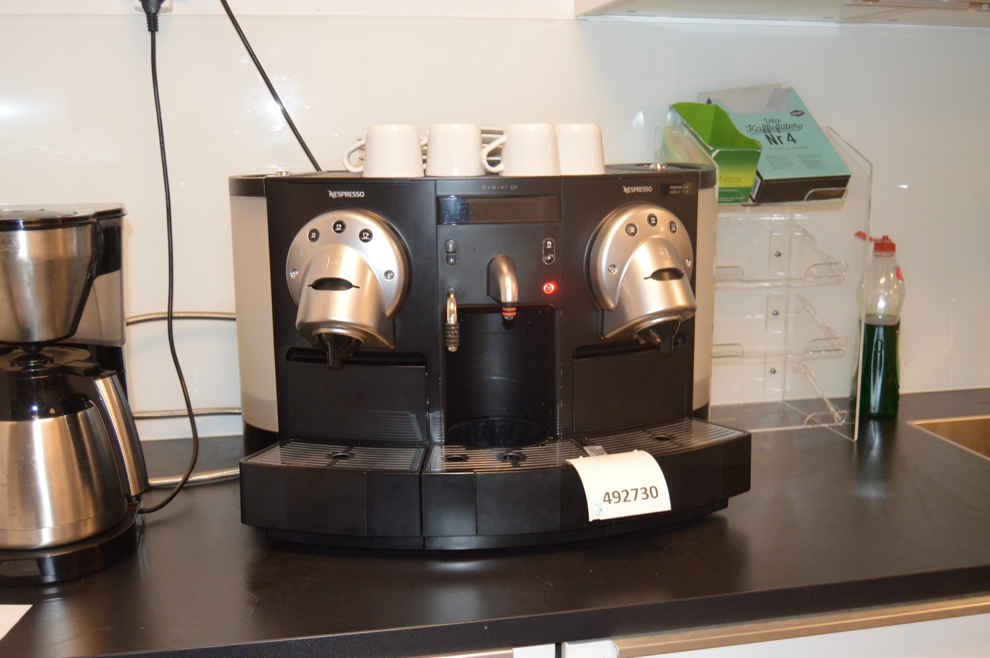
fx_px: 989
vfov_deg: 36.8
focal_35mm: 36
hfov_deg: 53.2
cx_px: 495
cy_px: 329
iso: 1250
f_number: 3.8
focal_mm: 24
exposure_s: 1/60
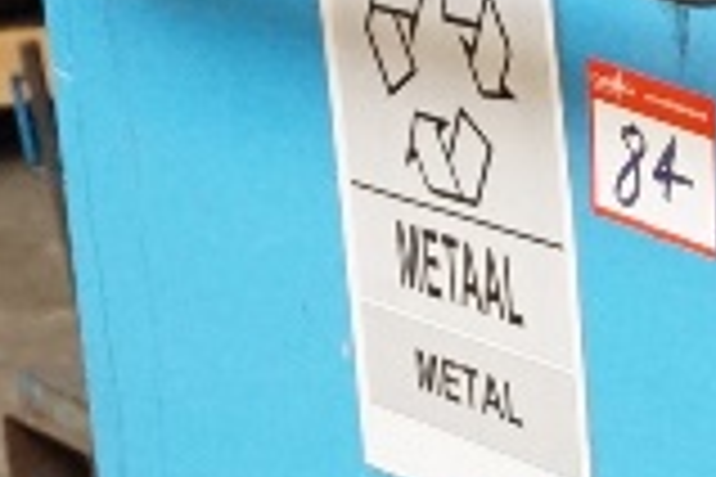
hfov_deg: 9.4
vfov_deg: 6.4
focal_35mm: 212
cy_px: 718
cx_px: 1184
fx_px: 4216
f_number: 4
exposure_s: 1/100
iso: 3200
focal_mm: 22
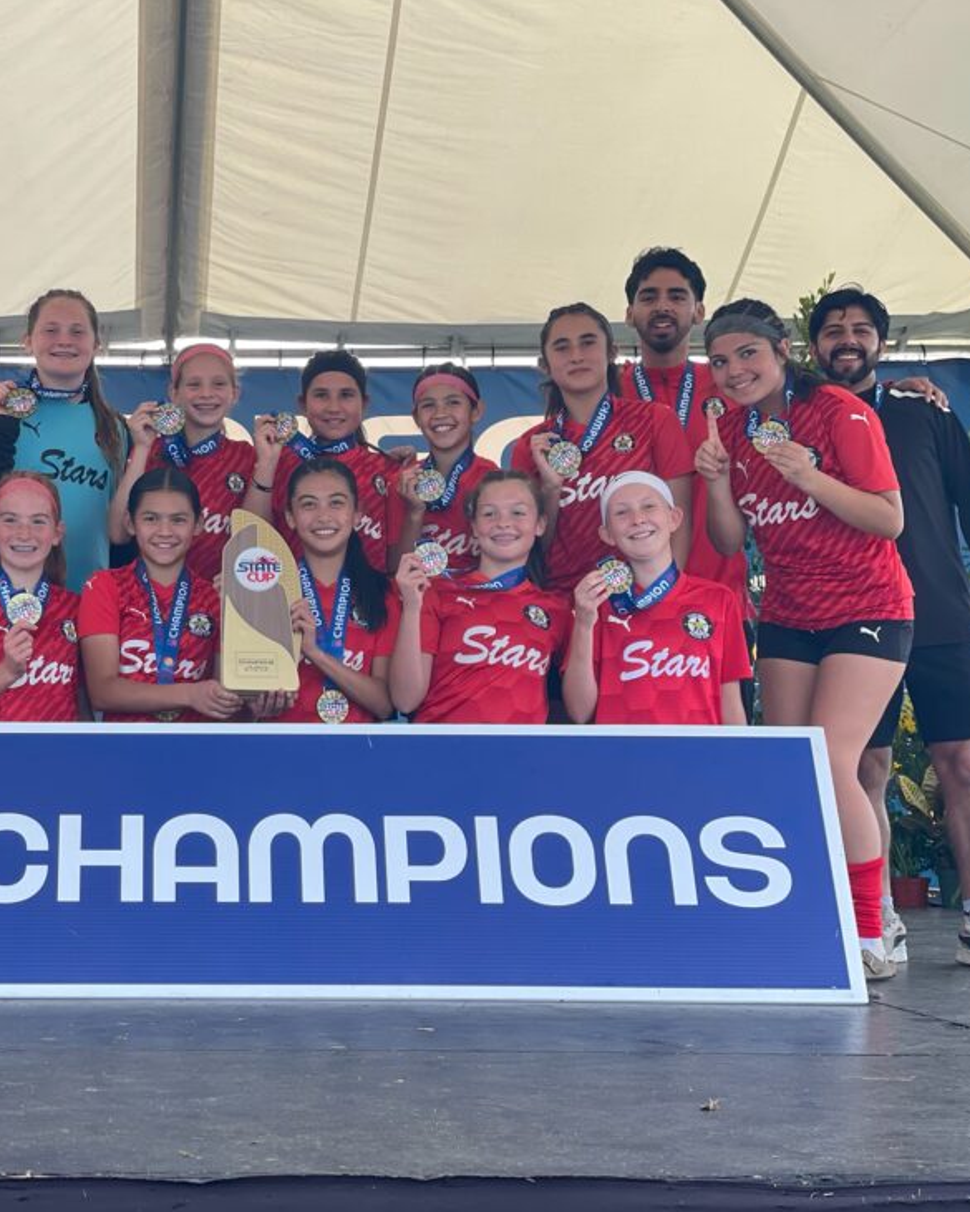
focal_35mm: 68
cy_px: 604
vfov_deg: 27.9
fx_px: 2440
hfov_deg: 22.2
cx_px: 189
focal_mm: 6
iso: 25
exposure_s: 1/122
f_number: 2
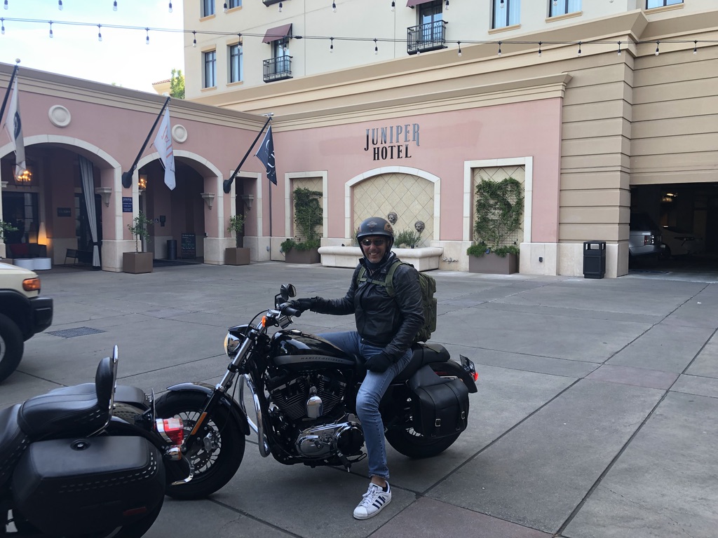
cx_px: 359
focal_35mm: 28
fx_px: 581
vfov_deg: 49.7
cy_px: 269
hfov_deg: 63.4
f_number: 1.8
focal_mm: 4
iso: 25
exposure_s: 1/120
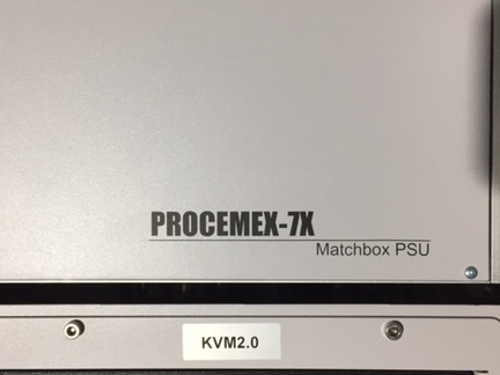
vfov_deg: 33.6
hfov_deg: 43.8
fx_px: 621
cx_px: 234
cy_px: 185
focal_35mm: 43
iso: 64
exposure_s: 1/33
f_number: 2.2
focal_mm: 4.15
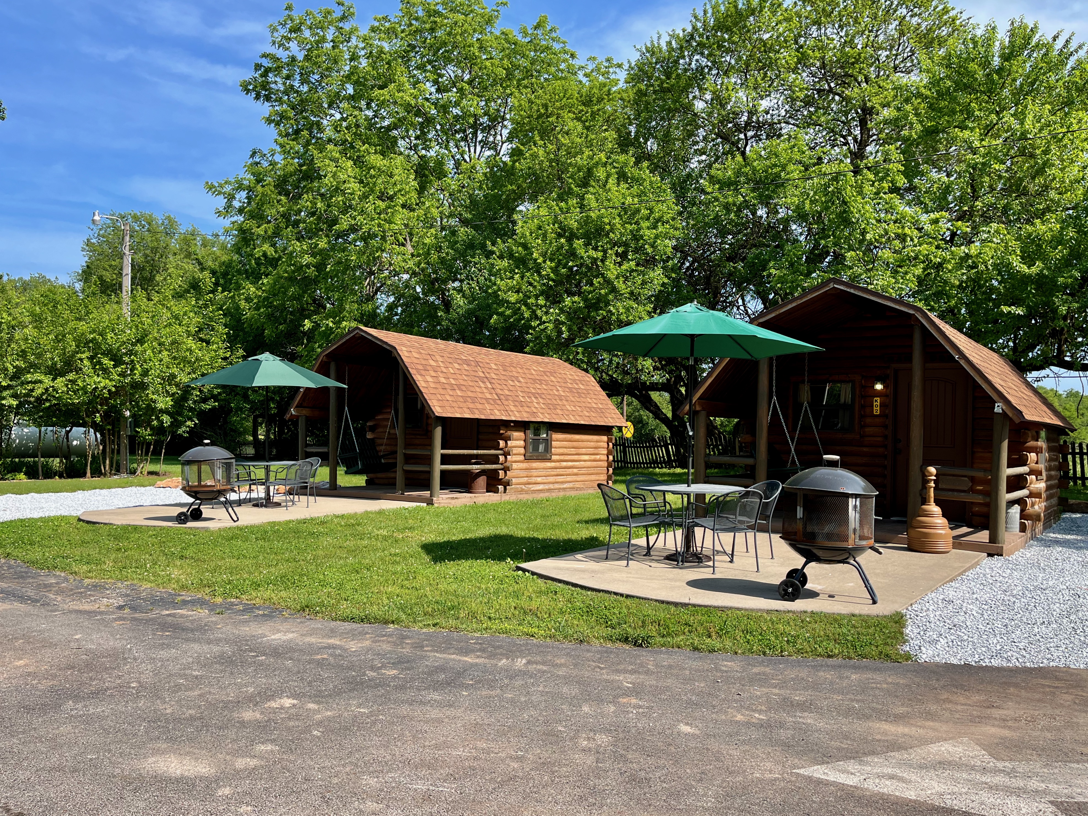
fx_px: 817
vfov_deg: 53.1
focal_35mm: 26
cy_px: 408
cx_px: 544
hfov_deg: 67.3
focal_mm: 5.1
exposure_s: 1/1832
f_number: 1.6
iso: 50
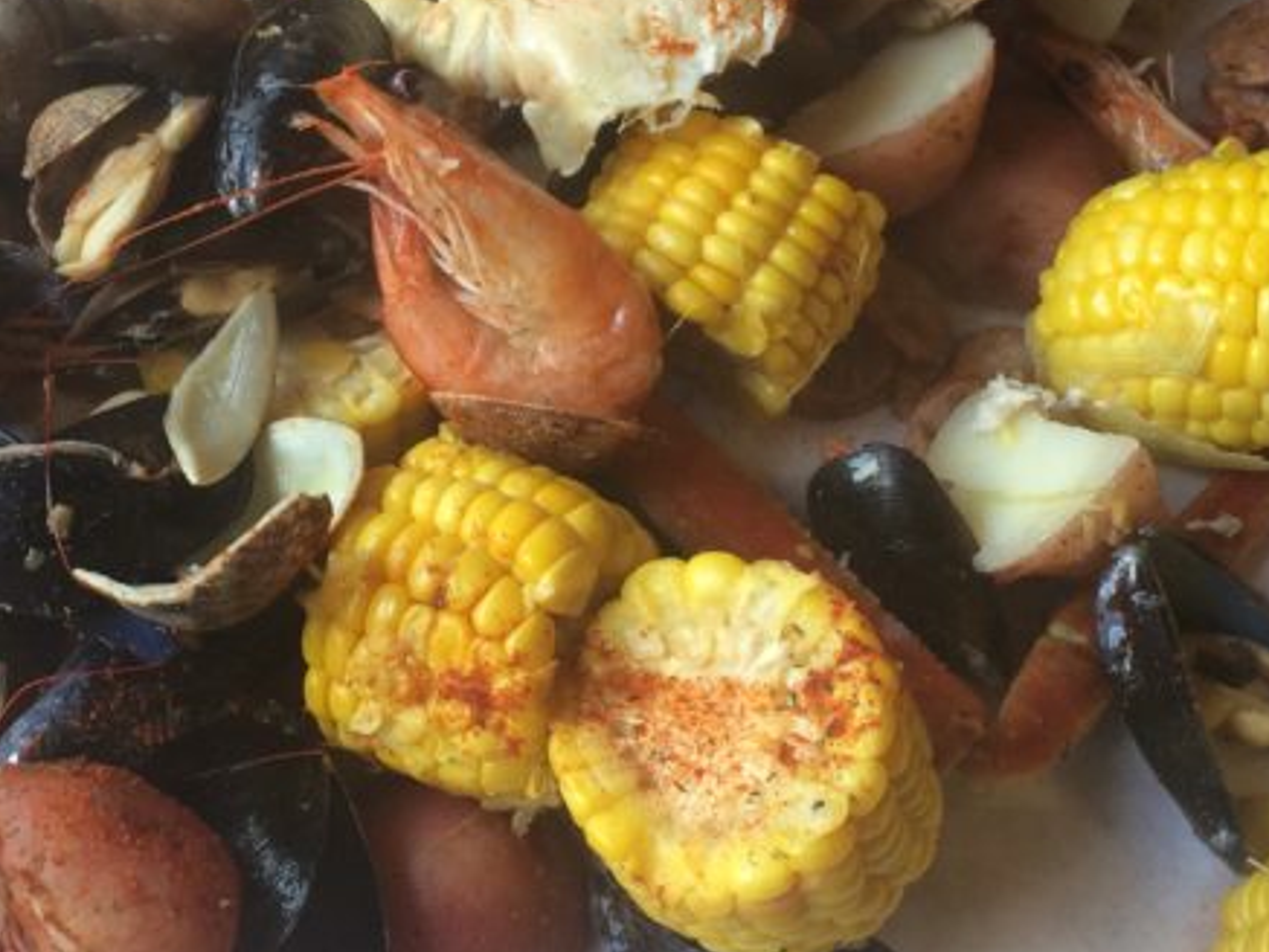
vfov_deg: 28.5
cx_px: 322
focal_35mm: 51
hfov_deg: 36.6
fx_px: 1870
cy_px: 374
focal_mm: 4.15
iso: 64
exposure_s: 1/120
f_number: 2.2
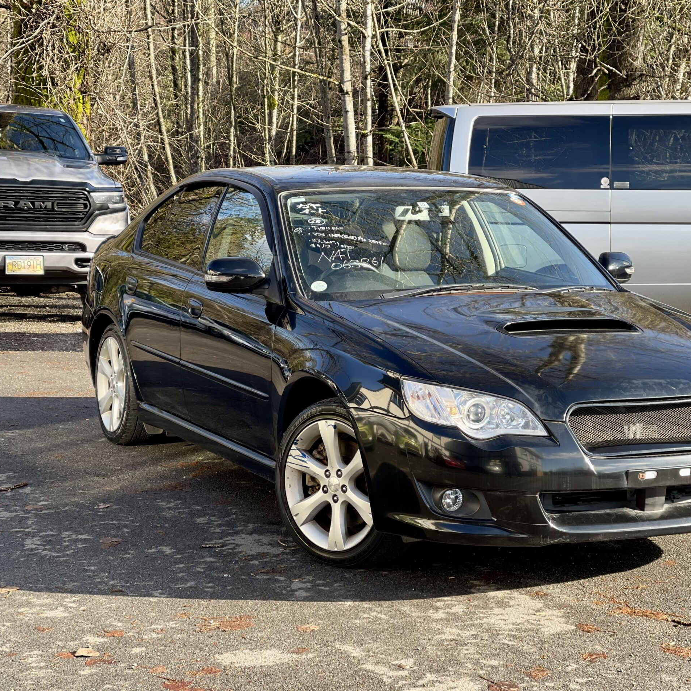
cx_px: 420
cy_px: 344
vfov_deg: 22.8
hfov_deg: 22.7
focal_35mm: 76
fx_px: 1716
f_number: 2.2
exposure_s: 1/121
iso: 20
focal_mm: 7.5
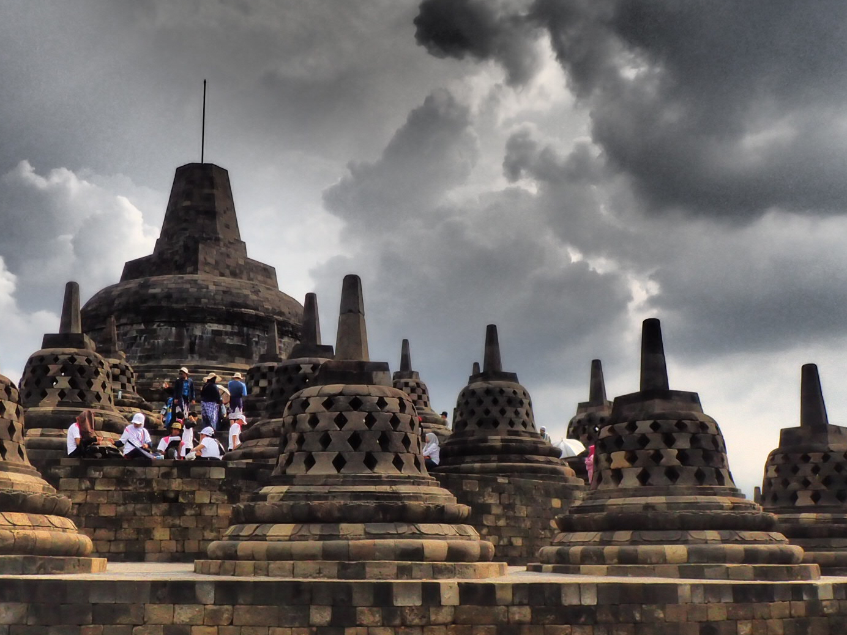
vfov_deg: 38.4
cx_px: 314
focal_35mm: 37
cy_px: 397
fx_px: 905
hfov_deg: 49.6
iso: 100
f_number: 8
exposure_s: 1/400
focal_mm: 4.5
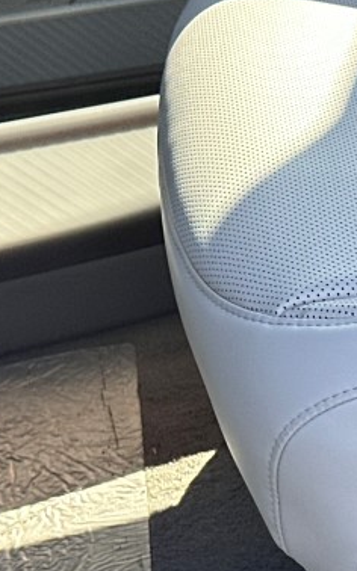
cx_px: 607
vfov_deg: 15.1
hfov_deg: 9.1
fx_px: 2150
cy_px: 391
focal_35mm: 138
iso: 64
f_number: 1.78
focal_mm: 6.86
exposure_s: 1/422
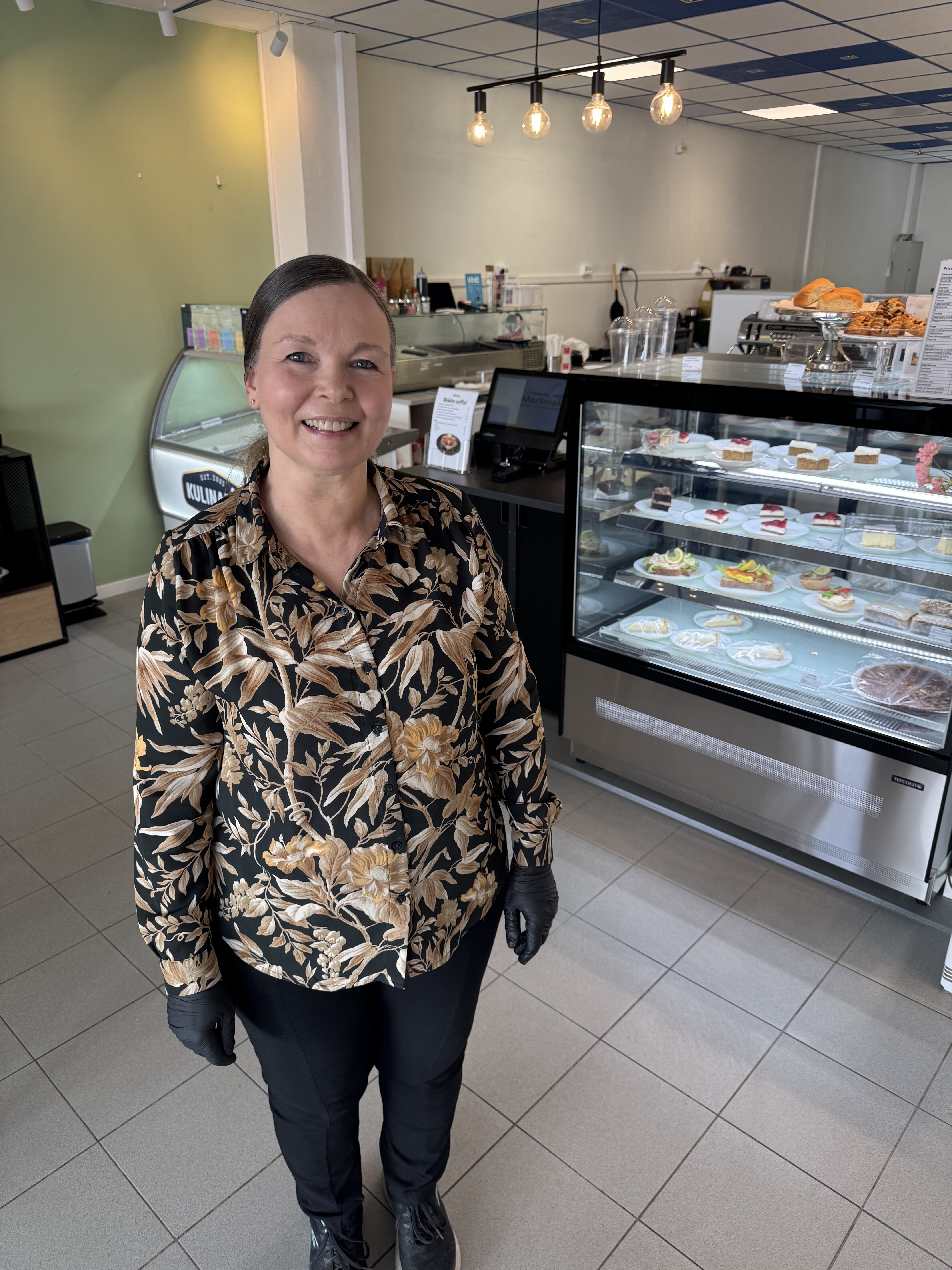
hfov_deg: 56.8
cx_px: 476
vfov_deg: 71.6
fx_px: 880
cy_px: 635
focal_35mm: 24
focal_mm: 6.76
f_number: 1.78
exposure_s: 1/100
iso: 80
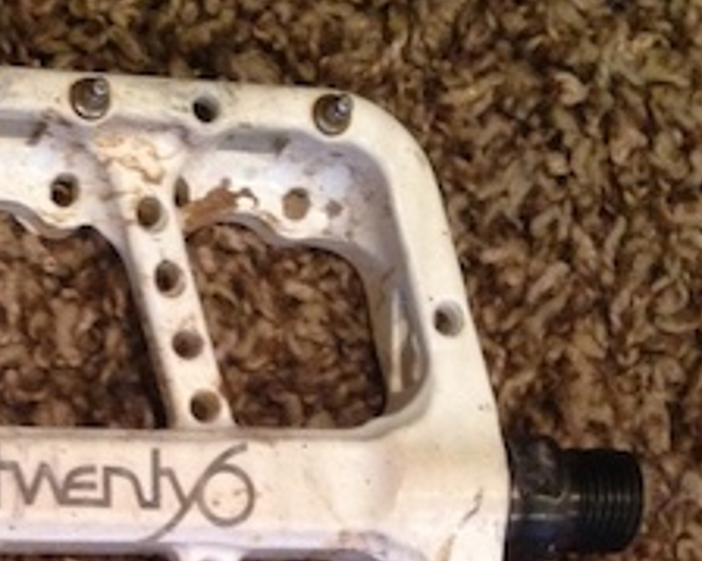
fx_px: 2534
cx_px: 94
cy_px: 890
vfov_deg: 12.0
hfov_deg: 15.6
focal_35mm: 122
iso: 200
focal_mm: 4.28
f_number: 2.4
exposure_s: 1/20
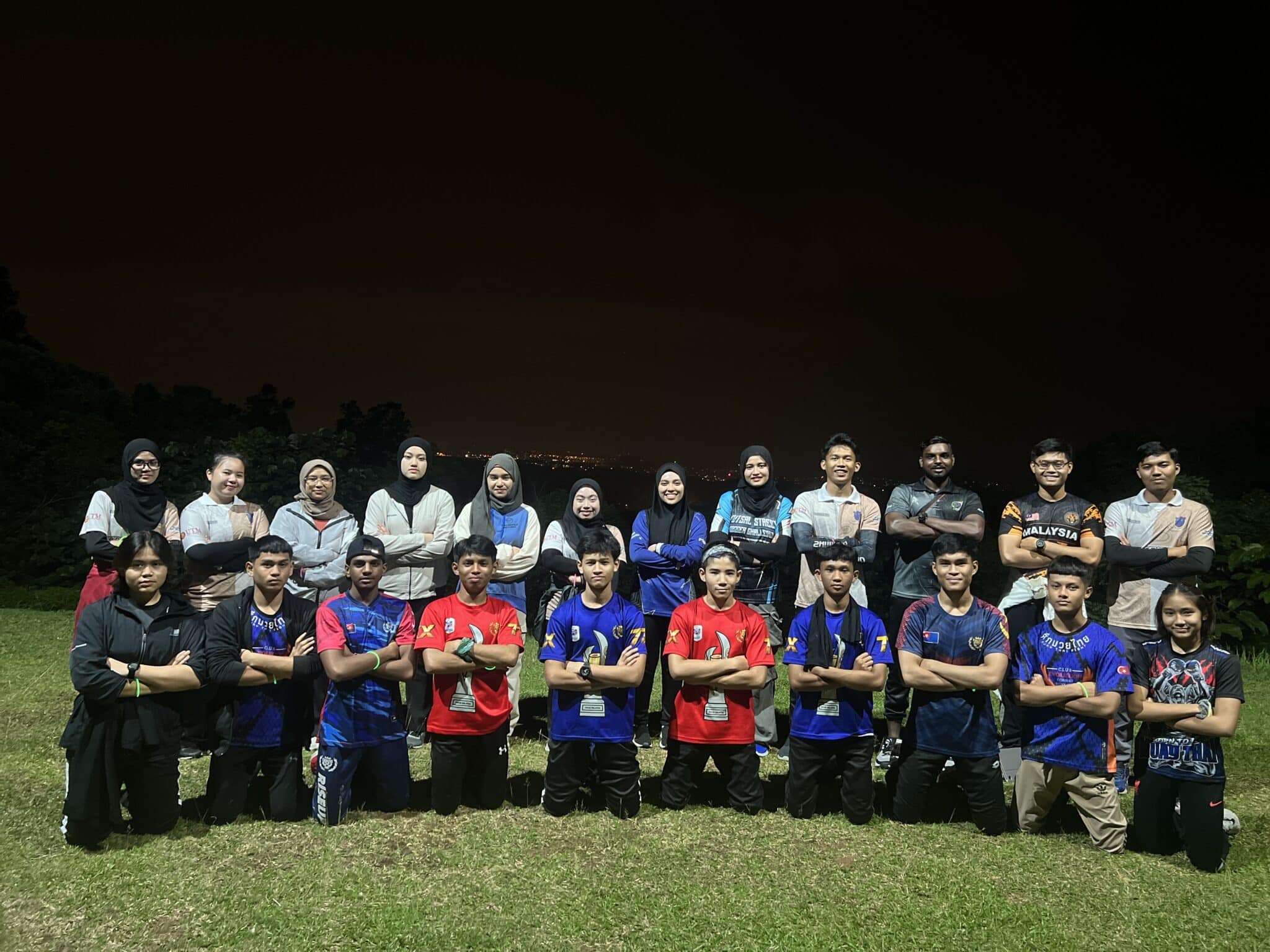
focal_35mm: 26
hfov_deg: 67.3
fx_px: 954
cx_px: 635
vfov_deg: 53.1
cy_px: 476
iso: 640
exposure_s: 1/25
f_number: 1.5
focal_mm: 5.7
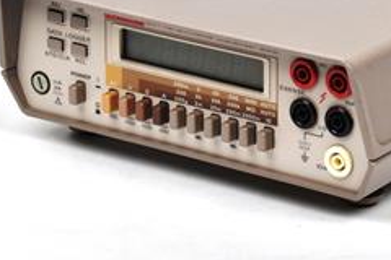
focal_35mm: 206
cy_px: -50
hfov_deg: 9.9
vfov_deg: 6.6
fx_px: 2240
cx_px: 334
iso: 200
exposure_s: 1/200
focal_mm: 55
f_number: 16
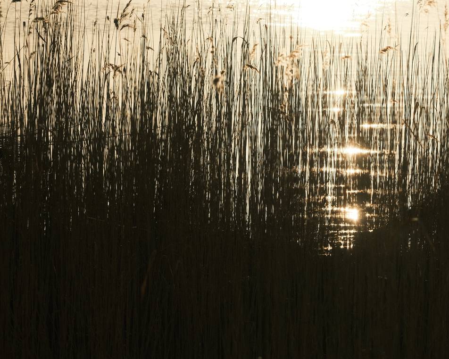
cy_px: 131
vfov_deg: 9.0
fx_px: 2285
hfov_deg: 11.2
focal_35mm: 172
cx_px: 355
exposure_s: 1/5000
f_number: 6.4
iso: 640
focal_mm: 72.7
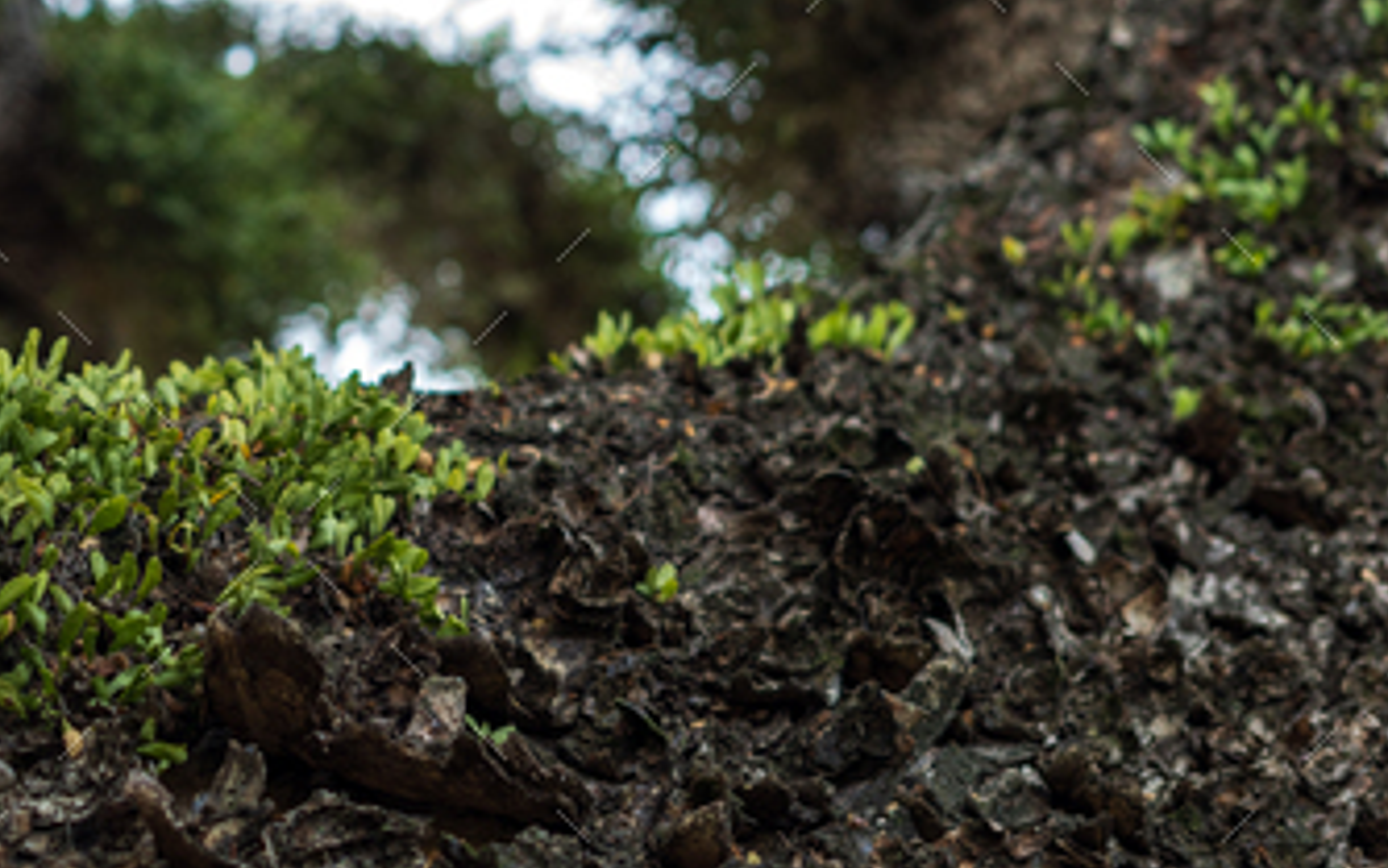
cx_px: 262
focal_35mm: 90
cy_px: 106
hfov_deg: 22.7
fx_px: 3406
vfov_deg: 14.4
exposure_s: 1/125
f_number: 2.5
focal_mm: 50
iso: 50
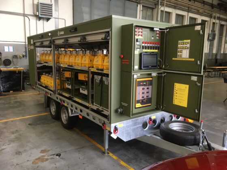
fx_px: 190
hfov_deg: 61.7
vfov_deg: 48.2
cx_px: 114
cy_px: 85
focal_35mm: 29
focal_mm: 4.15
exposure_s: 1/33
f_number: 2.2
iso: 64
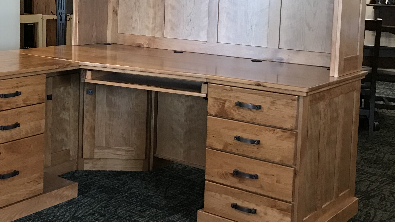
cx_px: 65
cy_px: 37
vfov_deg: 21.1
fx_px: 587
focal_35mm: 56
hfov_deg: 35.7
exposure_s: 1/13
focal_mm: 3.99
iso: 100
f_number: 1.8
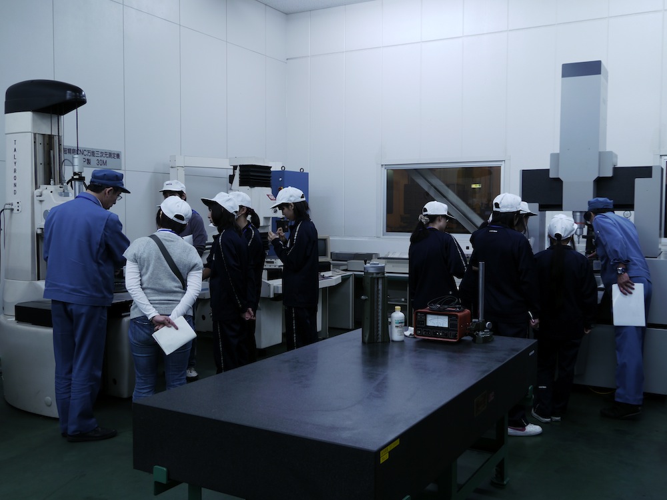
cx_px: 334
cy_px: 250
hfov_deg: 51.4
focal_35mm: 36
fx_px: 694
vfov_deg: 39.7
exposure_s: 1/30
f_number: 4.3
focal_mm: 18
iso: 160
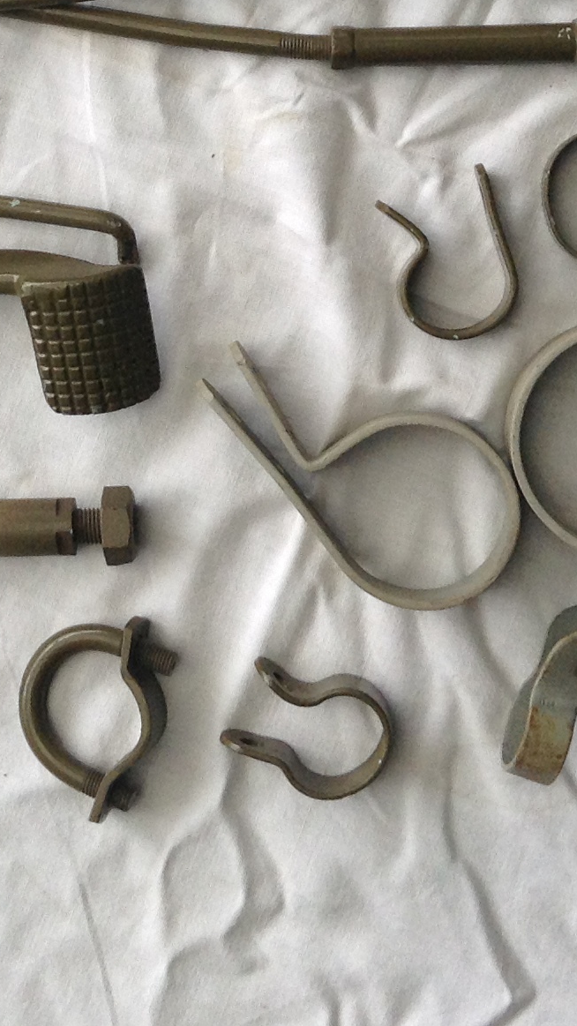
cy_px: 208
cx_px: 29
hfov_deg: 14.9
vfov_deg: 26.1
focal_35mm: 80
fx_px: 2176
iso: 50
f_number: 2.4
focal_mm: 3.3
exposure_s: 1/120
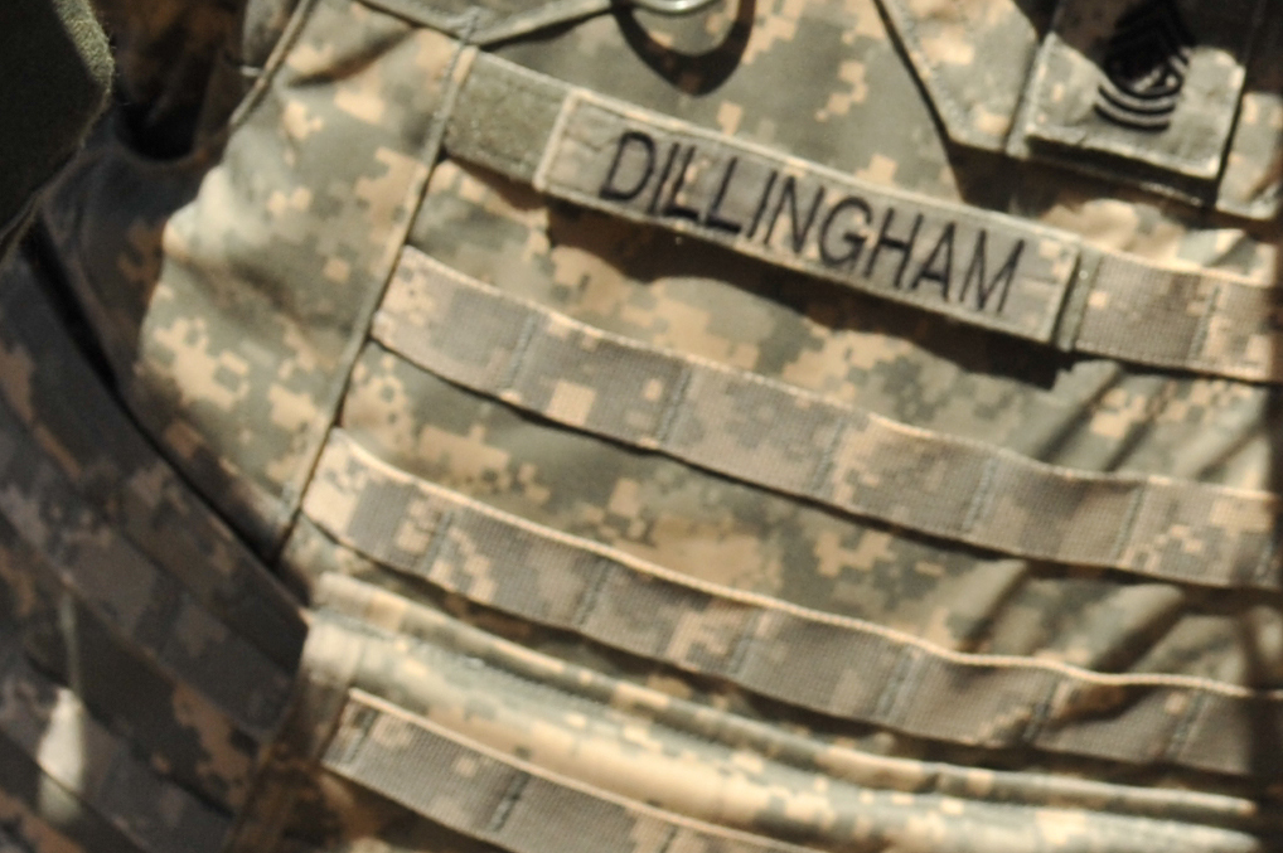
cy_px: -165
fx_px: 6552
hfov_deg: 10.9
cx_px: 1691
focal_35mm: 184
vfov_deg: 7.4
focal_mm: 44
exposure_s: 1/3200
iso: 800
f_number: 5
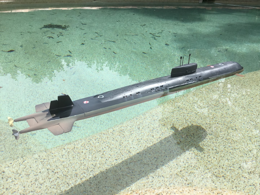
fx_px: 233
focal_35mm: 31
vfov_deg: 45.4
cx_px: 130
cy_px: 98
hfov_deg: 58.4
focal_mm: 3.3
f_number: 2.4
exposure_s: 1/1274
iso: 25
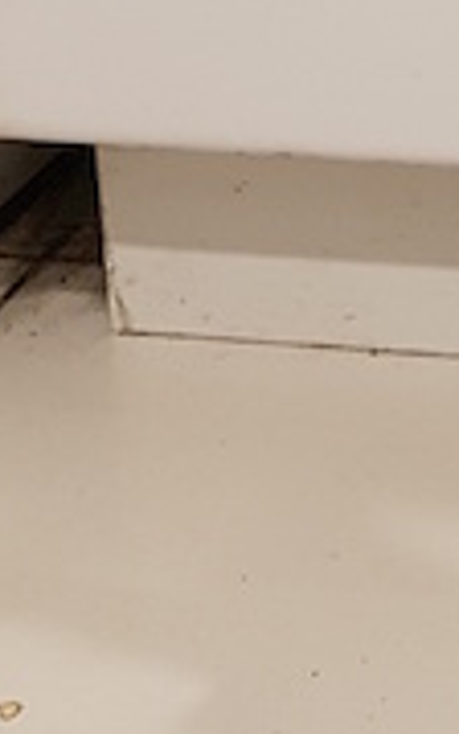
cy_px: -385
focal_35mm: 123
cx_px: 1029
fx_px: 2460
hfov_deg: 9.7
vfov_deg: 15.6
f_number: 1.7
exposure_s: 1/30
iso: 160
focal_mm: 4.2
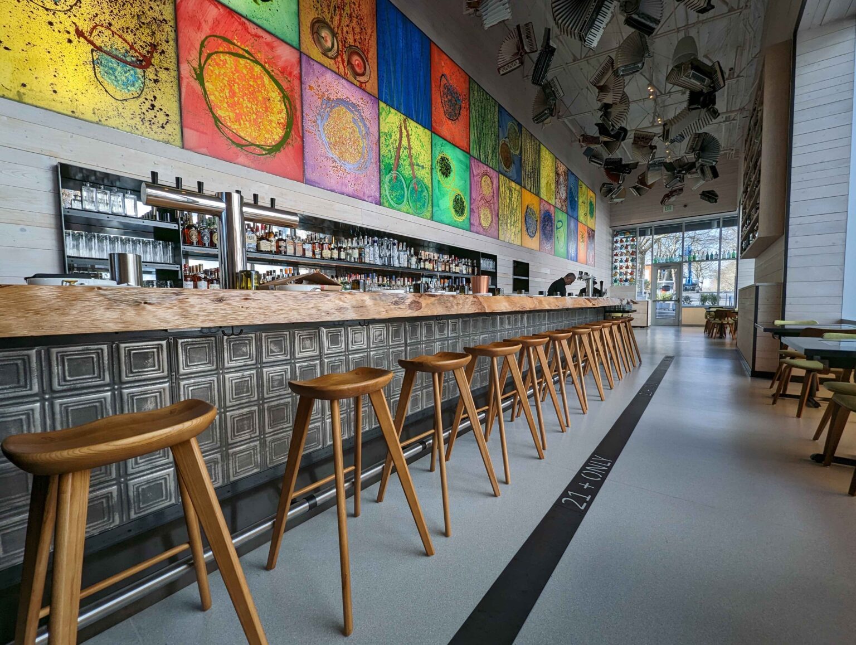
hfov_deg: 106.1
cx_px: 428
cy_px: 322
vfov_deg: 90.1
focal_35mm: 13
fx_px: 322
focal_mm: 1.95
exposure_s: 1/128
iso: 42
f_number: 2.2
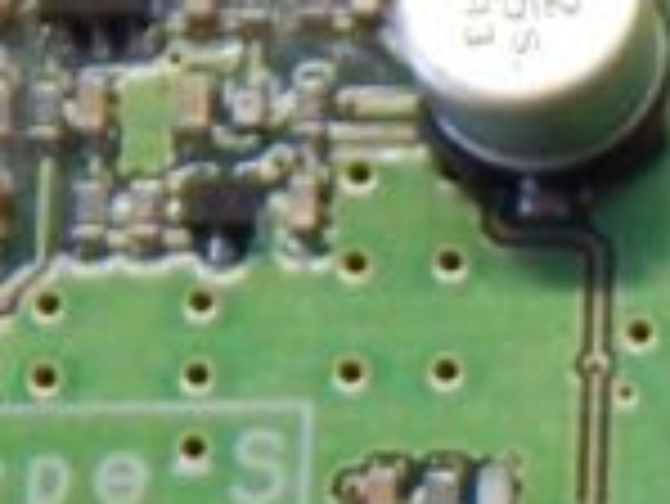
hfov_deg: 5.7
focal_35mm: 330
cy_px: 1206
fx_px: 6392
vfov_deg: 4.4
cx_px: 1763
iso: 400
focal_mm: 8.6
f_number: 3.7
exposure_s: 1/25
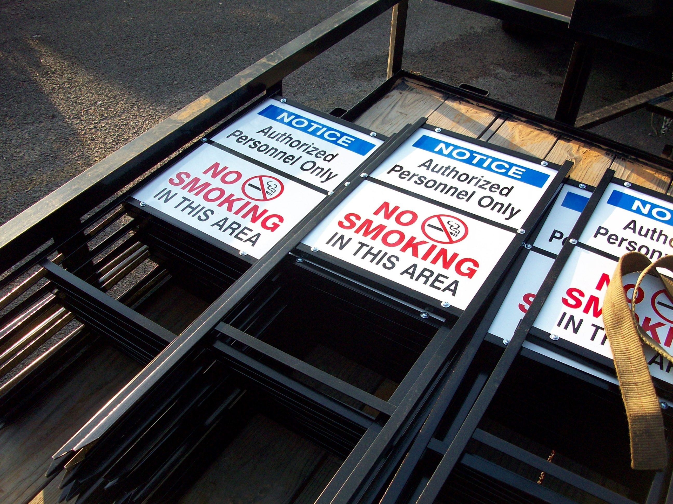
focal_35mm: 34
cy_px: 252
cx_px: 336
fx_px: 661
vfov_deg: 41.8
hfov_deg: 54.0
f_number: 2.8
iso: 80
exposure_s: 1/181
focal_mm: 5.7
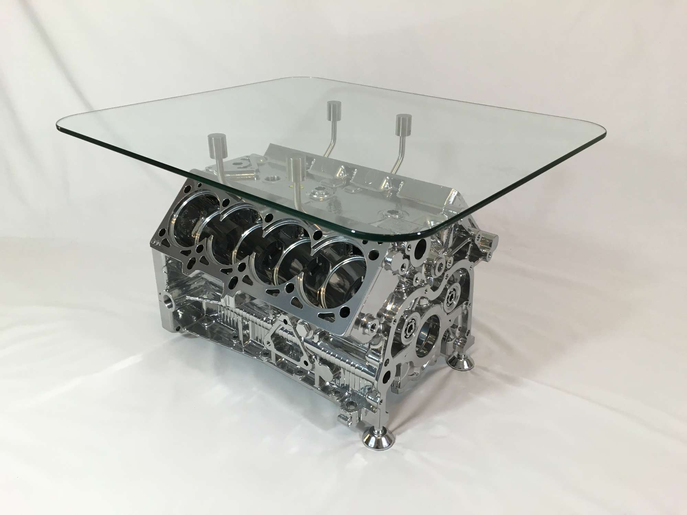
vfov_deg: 48.2
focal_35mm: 29
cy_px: 258
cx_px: 344
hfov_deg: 61.7
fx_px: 576
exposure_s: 1/33
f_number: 2.2
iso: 40
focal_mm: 4.15
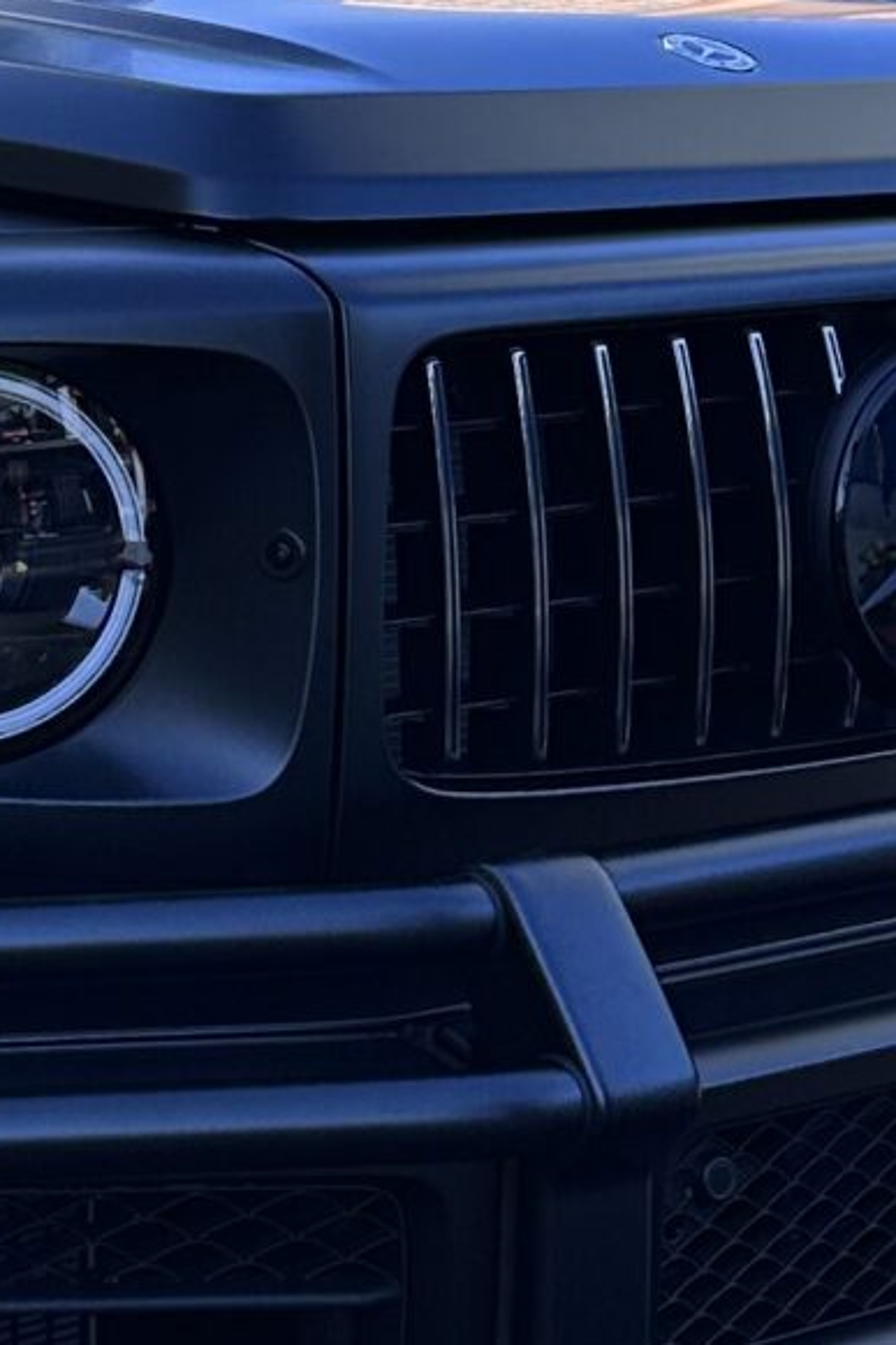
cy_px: -88
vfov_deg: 18.0
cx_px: -250
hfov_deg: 12.1
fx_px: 4109
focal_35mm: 110
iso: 80
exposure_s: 1/1812
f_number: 1.78
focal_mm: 6.86
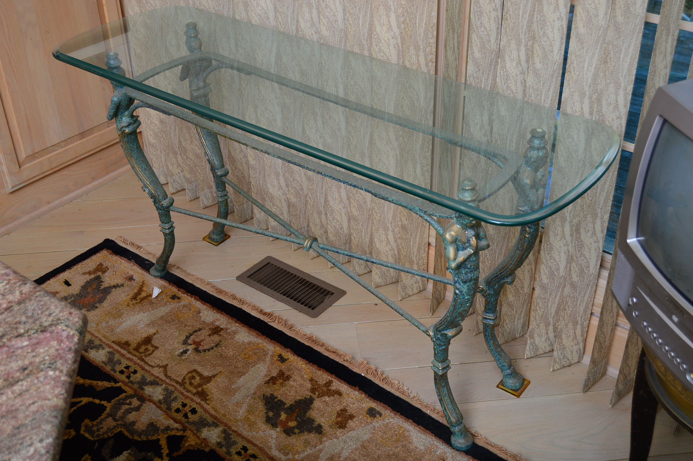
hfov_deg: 49.6
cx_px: 346
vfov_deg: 34.1
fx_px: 750
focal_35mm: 39
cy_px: 230
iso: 200
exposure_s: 1/200
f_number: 5.6
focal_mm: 26
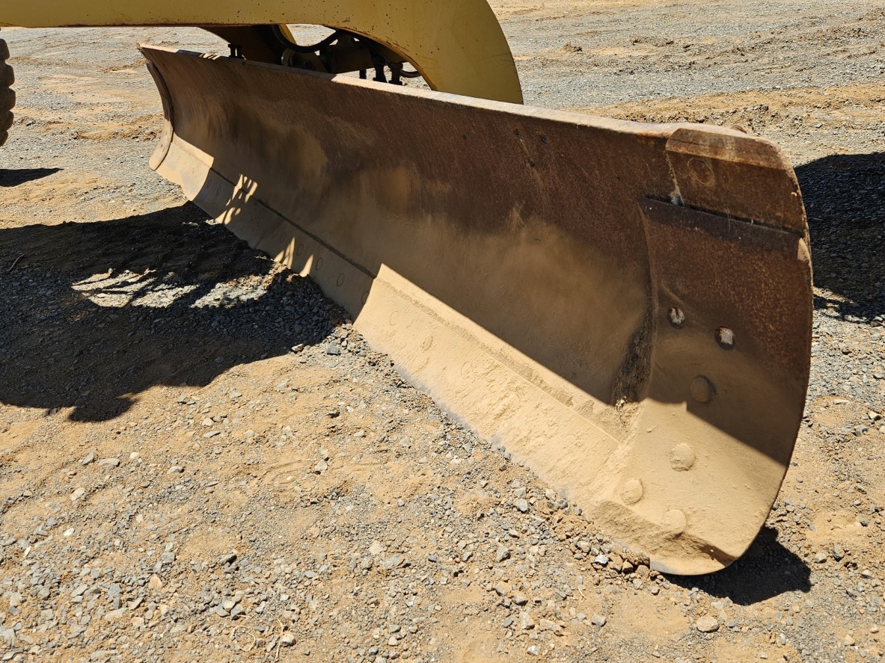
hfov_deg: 63.2
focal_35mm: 28
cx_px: 501
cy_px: 338
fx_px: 716
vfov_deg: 49.7
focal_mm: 5.4
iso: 25
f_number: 1.8
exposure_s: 1/818
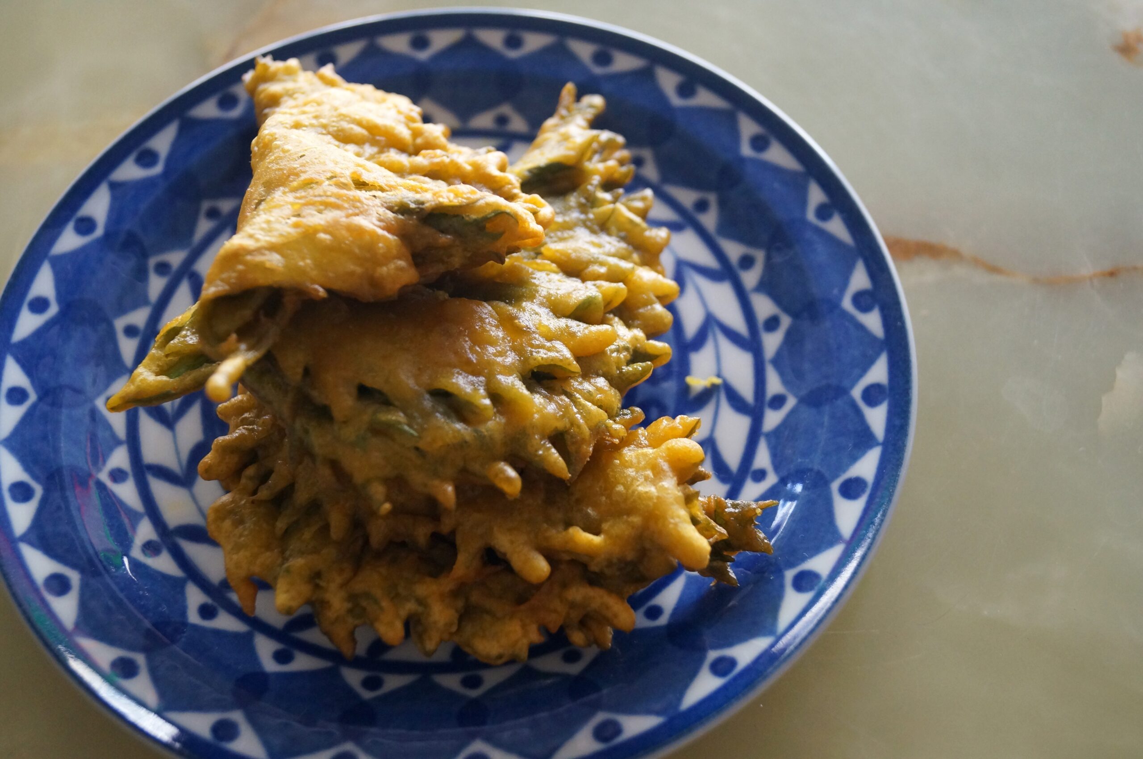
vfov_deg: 29.8
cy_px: 380
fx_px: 1427
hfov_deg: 43.6
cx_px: 572
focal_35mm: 45
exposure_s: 1/160
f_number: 4.5
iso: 1250
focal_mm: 30
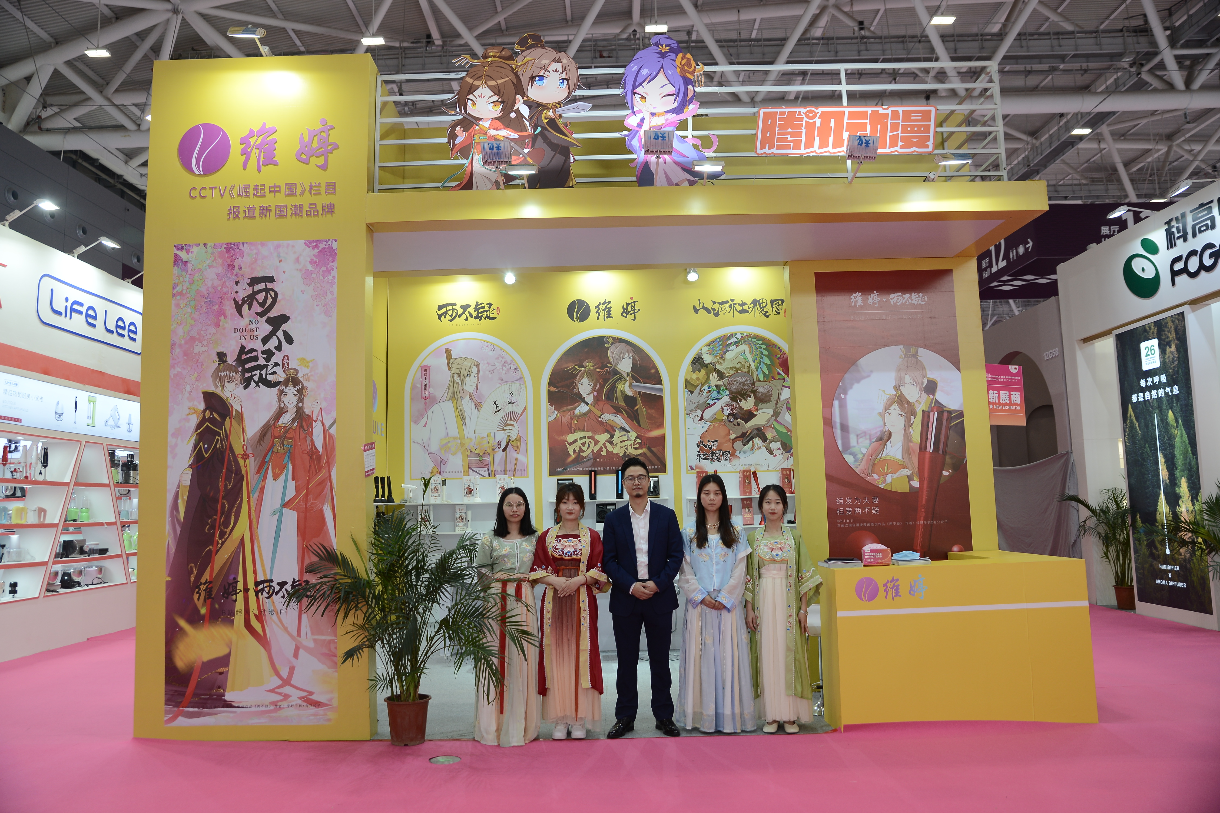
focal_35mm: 26
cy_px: 406
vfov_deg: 49.6
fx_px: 881
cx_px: 610
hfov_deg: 69.4
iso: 320
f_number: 4.5
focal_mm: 26
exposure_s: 1/125
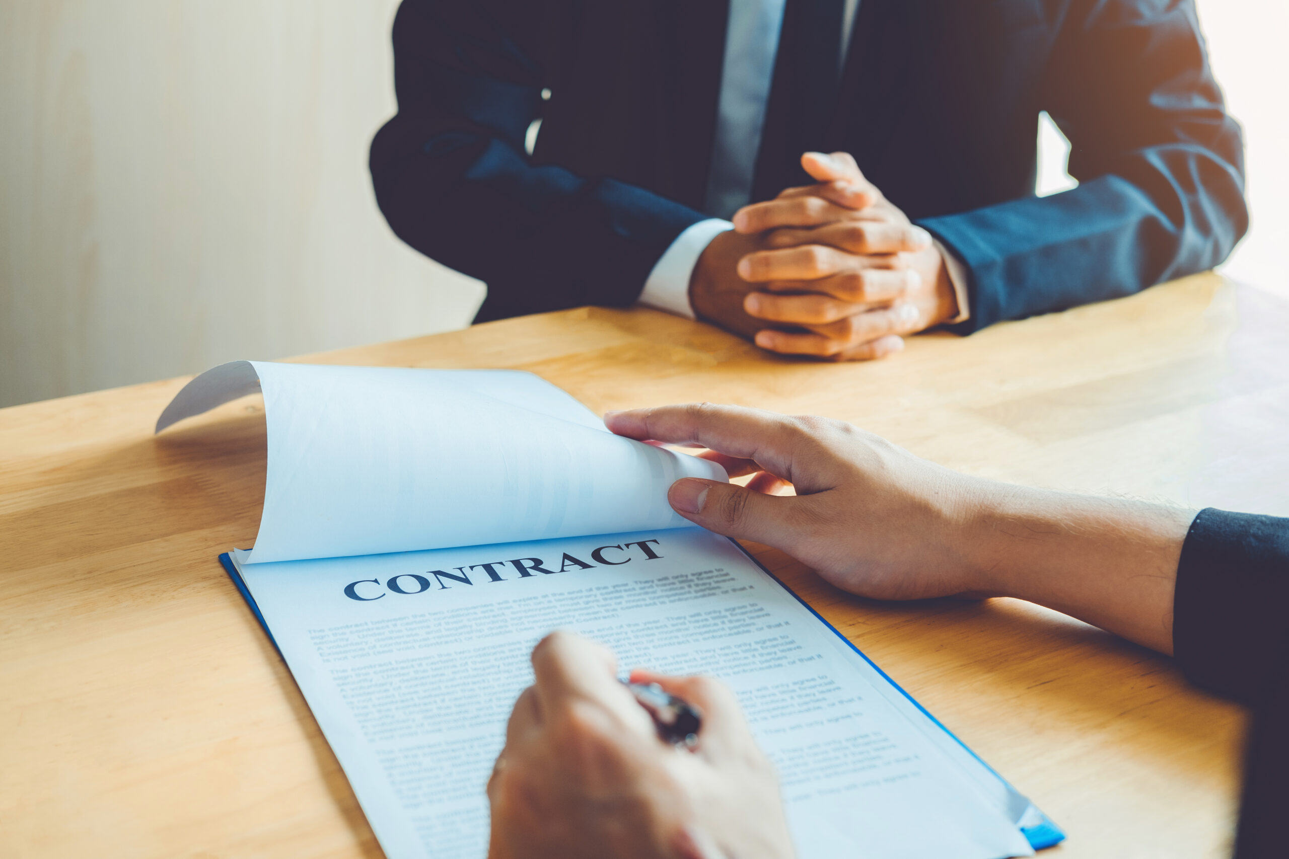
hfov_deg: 37.5
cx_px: 644
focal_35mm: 53
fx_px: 1898
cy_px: 430
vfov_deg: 25.5
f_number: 3.2
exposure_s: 1/180
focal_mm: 35
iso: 100
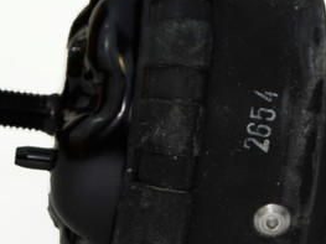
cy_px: 153
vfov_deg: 7.7
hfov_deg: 10.2
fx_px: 1818
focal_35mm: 193
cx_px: 208
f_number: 5.6
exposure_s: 1/80
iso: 640
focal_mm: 55
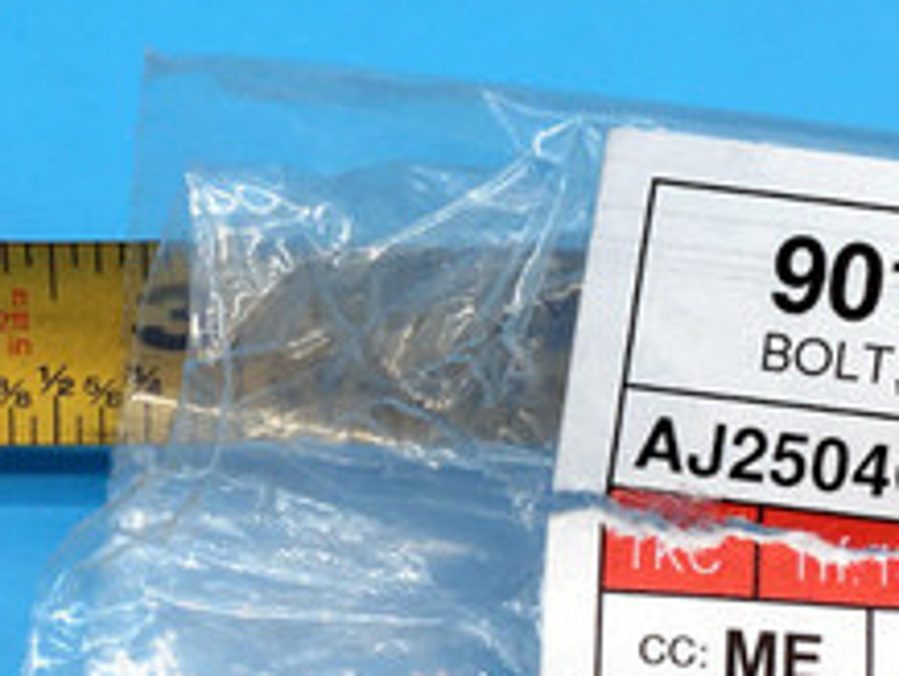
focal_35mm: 85
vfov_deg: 17.0
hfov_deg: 22.7
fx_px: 2210
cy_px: 668
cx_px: 177
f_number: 2.2
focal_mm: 4.15
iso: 32
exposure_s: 1/120
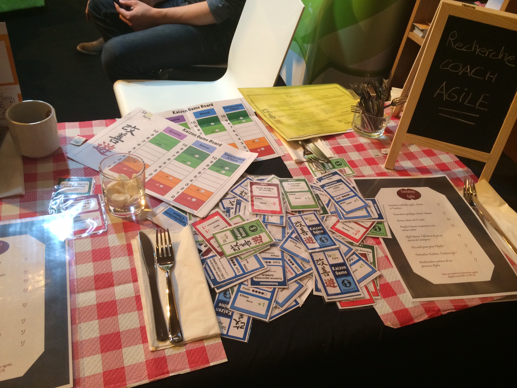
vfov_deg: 46.8
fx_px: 448
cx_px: 258
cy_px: 194
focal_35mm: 30
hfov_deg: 60.0
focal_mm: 4.12
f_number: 2.2
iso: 160
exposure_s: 1/33
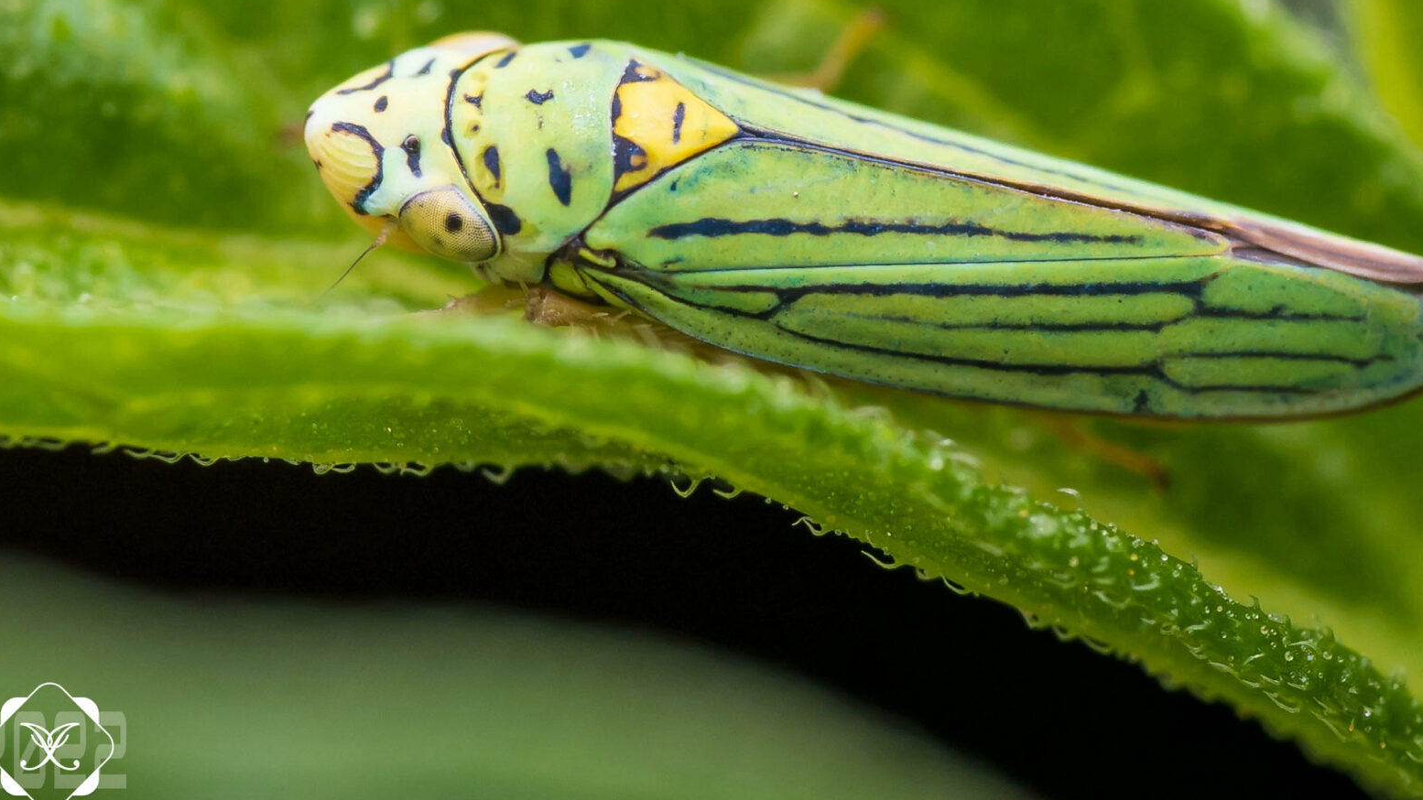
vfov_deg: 8.4
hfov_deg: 14.8
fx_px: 5471
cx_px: 861
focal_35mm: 145
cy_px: 246
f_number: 14
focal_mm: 105
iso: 200
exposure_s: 1/200
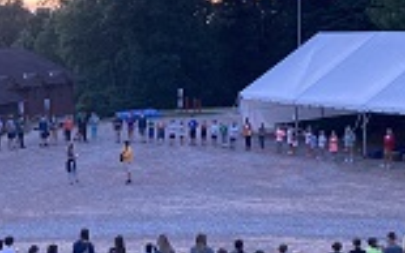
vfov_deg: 19.4
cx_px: 115
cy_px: 143
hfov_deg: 30.2
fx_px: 740
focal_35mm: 67
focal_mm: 3.99
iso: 320
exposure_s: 1/59
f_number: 1.8
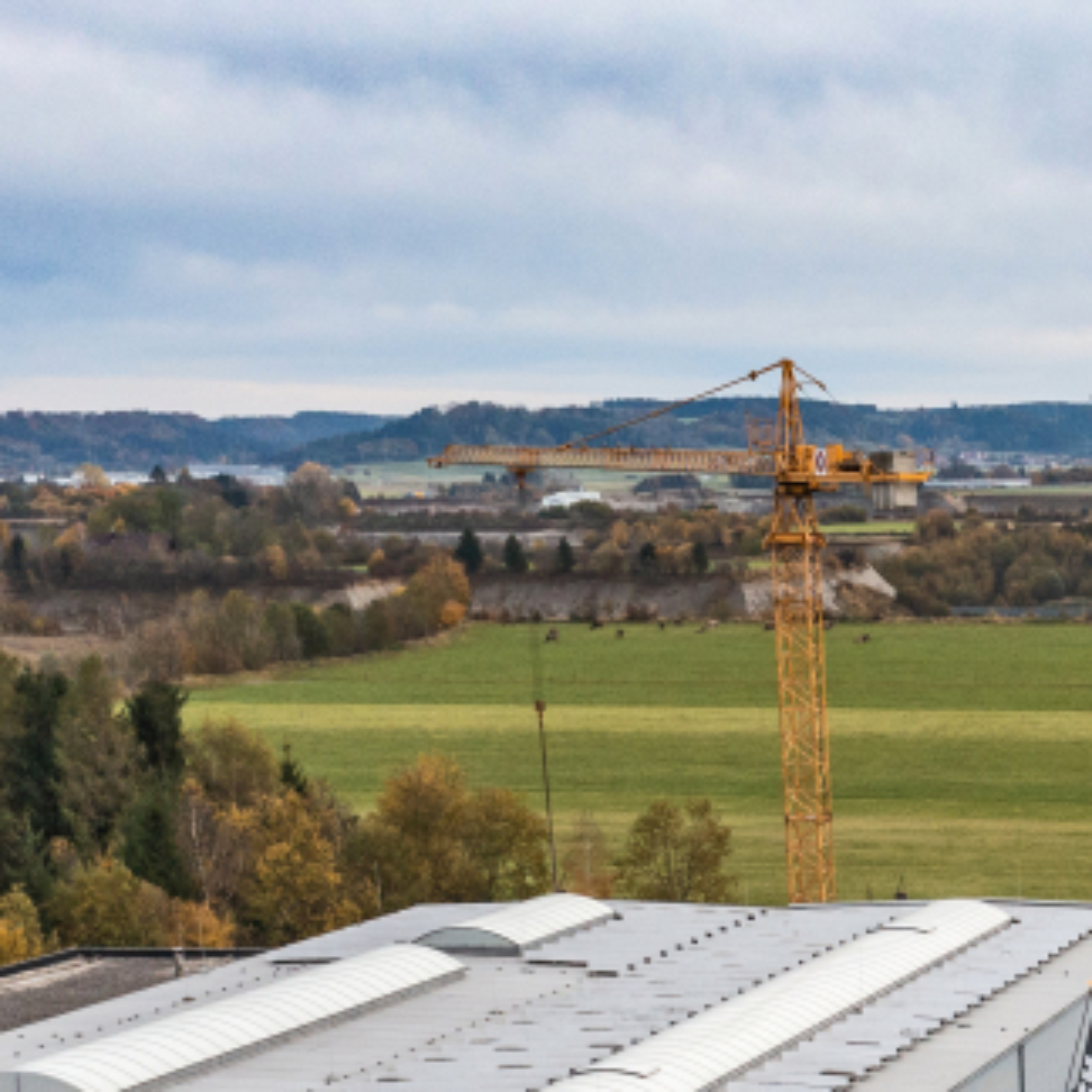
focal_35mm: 88
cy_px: 1279
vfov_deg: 18.8
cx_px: 1439
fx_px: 3141
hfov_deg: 18.3
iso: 200
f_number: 4.5
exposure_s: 1/120
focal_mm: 10.26
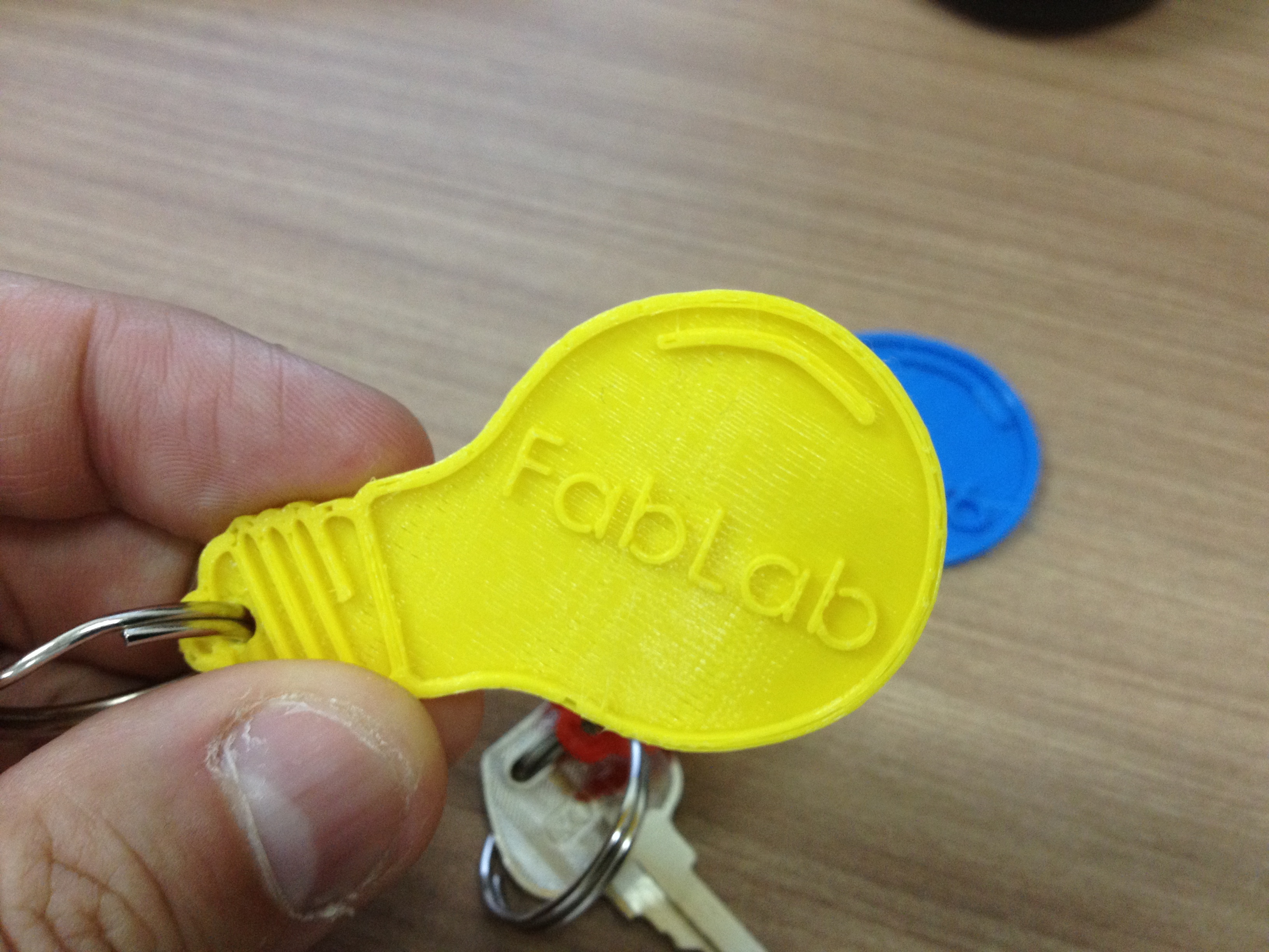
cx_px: 634
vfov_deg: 40.7
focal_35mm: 35
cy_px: 476
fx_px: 1283
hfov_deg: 52.6
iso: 160
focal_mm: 4.28
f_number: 2.4
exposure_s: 1/20
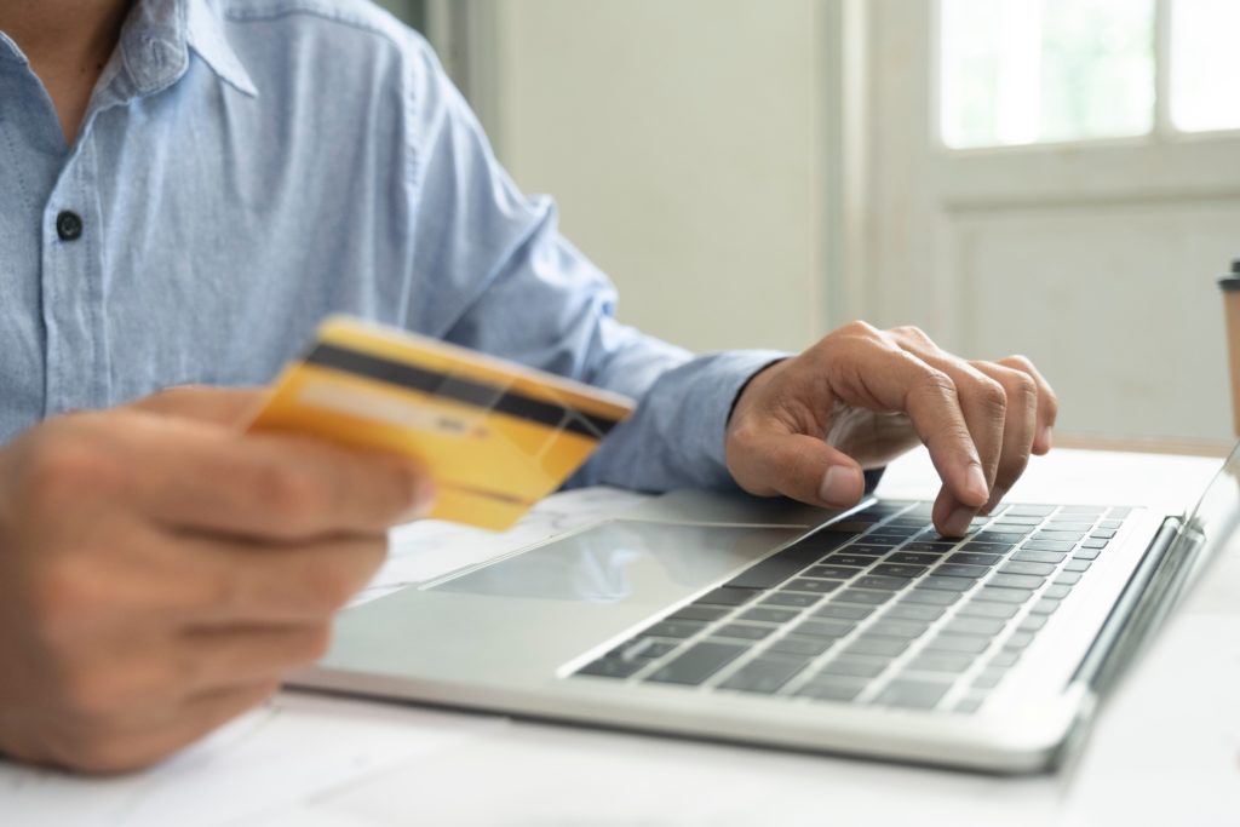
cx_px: 620
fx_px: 1412
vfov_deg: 32.6
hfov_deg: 47.4
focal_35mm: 41
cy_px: 414
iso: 400
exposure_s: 1/80
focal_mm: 27.4
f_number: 2.8
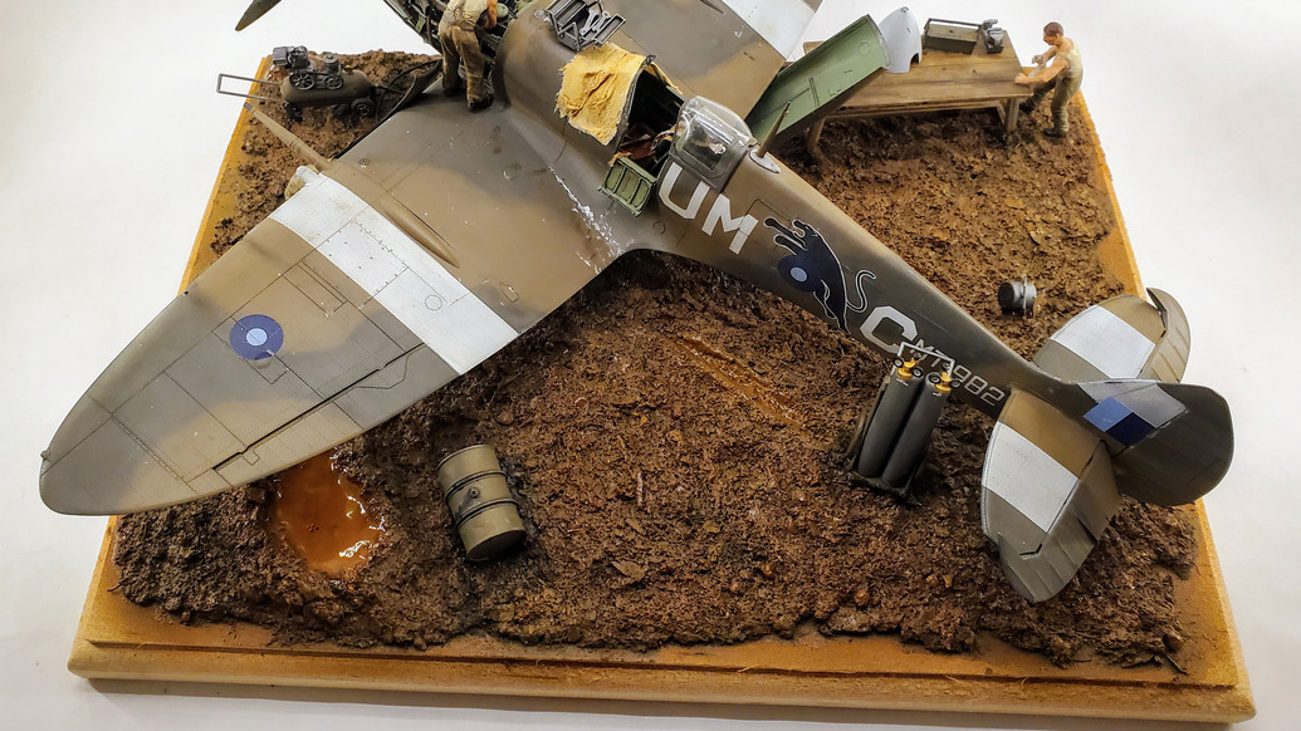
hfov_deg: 66.1
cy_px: 279
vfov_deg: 39.9
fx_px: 1000
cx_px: 661
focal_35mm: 29
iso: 320
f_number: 2.4
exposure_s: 1/120
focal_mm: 4.3
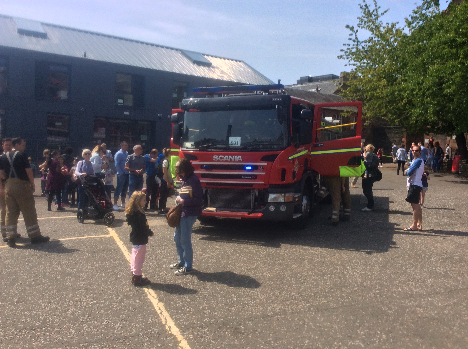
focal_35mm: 32
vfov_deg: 44.1
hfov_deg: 56.9
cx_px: 234
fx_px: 432
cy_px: 174
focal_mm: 3.3
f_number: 2.4
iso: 32
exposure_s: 1/1362
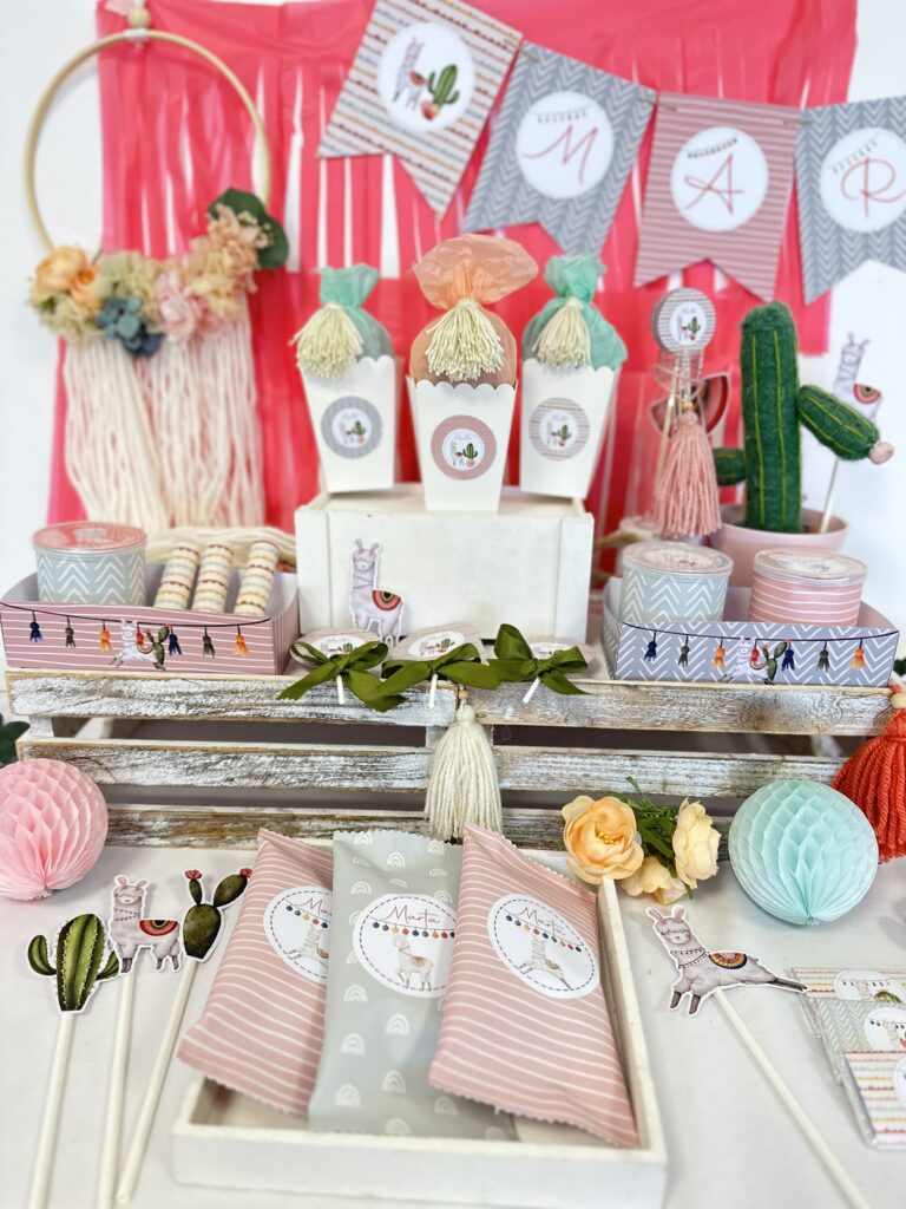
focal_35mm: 24
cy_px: 604
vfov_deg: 71.6
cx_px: 453
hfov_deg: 56.8
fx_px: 838
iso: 125
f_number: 1.78
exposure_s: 1/50
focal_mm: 6.86
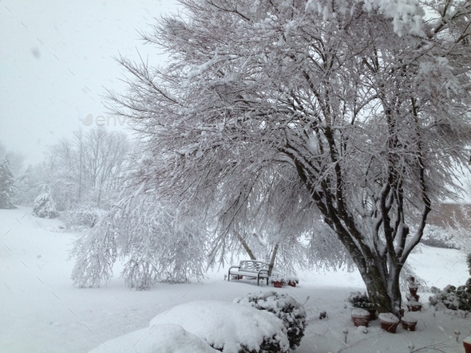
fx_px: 476
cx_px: 236
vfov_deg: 40.7
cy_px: 176
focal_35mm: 35
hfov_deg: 52.6
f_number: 2.4
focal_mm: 4.28
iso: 100
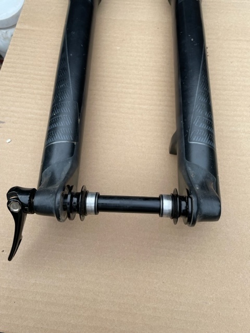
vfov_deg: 67.3
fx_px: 250
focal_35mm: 26
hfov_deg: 53.1
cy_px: 166
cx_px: 125
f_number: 1.6
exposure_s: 1/121
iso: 100
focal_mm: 4.2
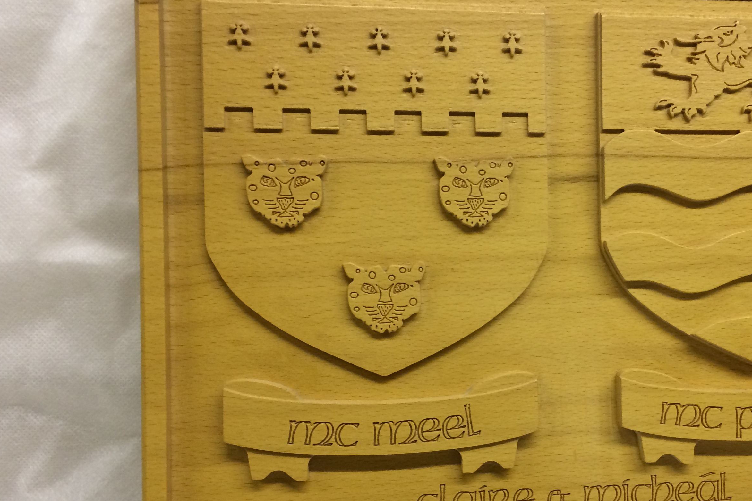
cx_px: 494
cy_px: 295
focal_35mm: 42
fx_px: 877
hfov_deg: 45.8
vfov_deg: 31.8
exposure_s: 1/33
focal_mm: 4.15
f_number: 2.2
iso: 80
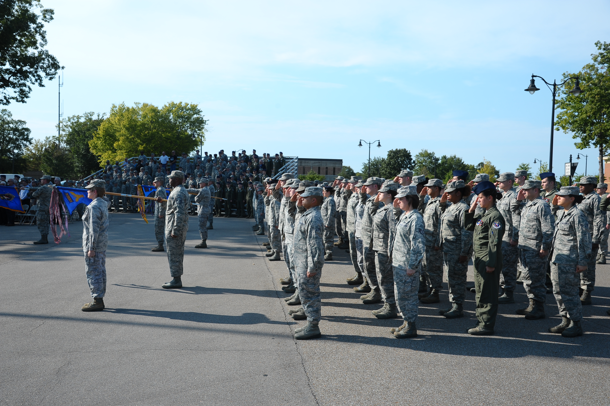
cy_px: 203
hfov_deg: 55.8
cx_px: 305
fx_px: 576
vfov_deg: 38.8
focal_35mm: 34
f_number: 8
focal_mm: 34
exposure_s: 1/250
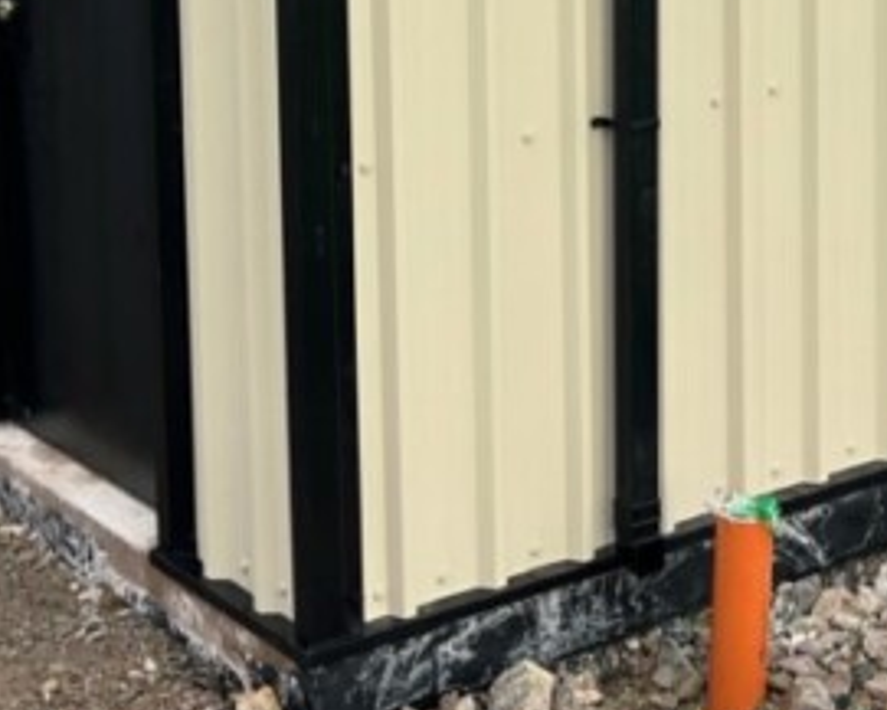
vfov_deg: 15.4
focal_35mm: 96
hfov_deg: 19.5
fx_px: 2521
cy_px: -183
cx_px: 831
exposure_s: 1/852
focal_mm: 5.1
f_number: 1.6
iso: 50
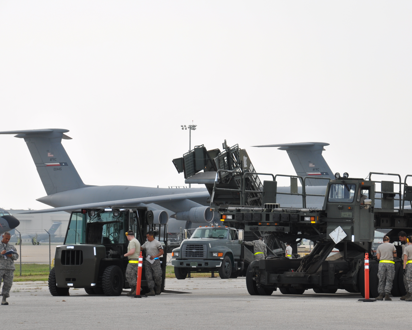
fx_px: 2695
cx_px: 220
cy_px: 166
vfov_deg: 7.0
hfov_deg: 8.7
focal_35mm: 221
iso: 200
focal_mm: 130
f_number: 13
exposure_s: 1/200
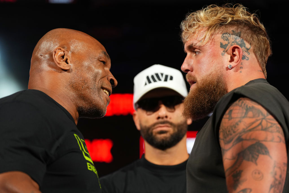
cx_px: 144
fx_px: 1124
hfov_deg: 14.7
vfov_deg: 9.8
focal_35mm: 140
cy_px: 96
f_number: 2.8
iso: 1600
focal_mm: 140
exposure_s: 1/500
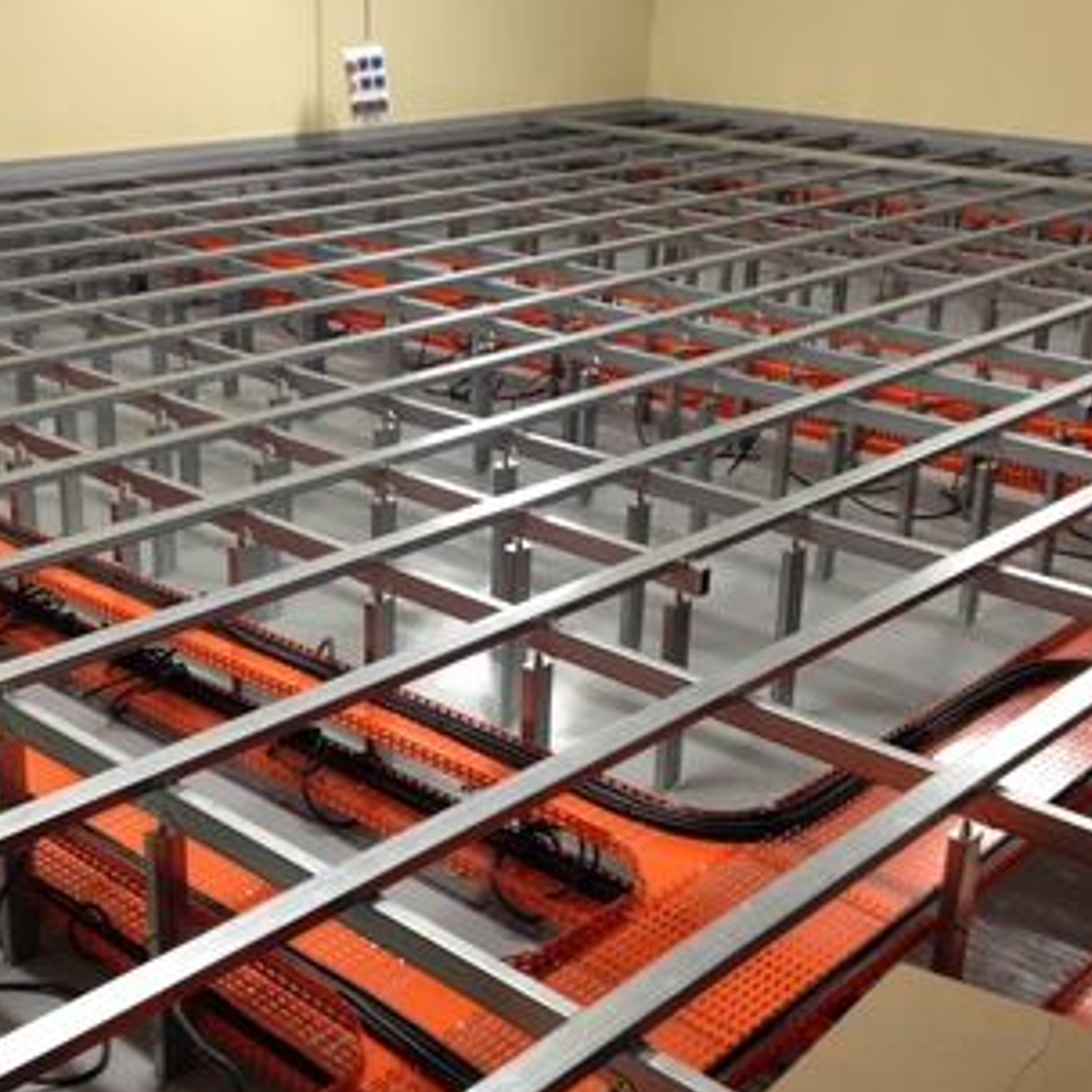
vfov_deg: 33.4
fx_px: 1820
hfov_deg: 33.4
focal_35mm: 51
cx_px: 479
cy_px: 568
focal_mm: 4.28
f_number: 2.4
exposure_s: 1/20
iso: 125
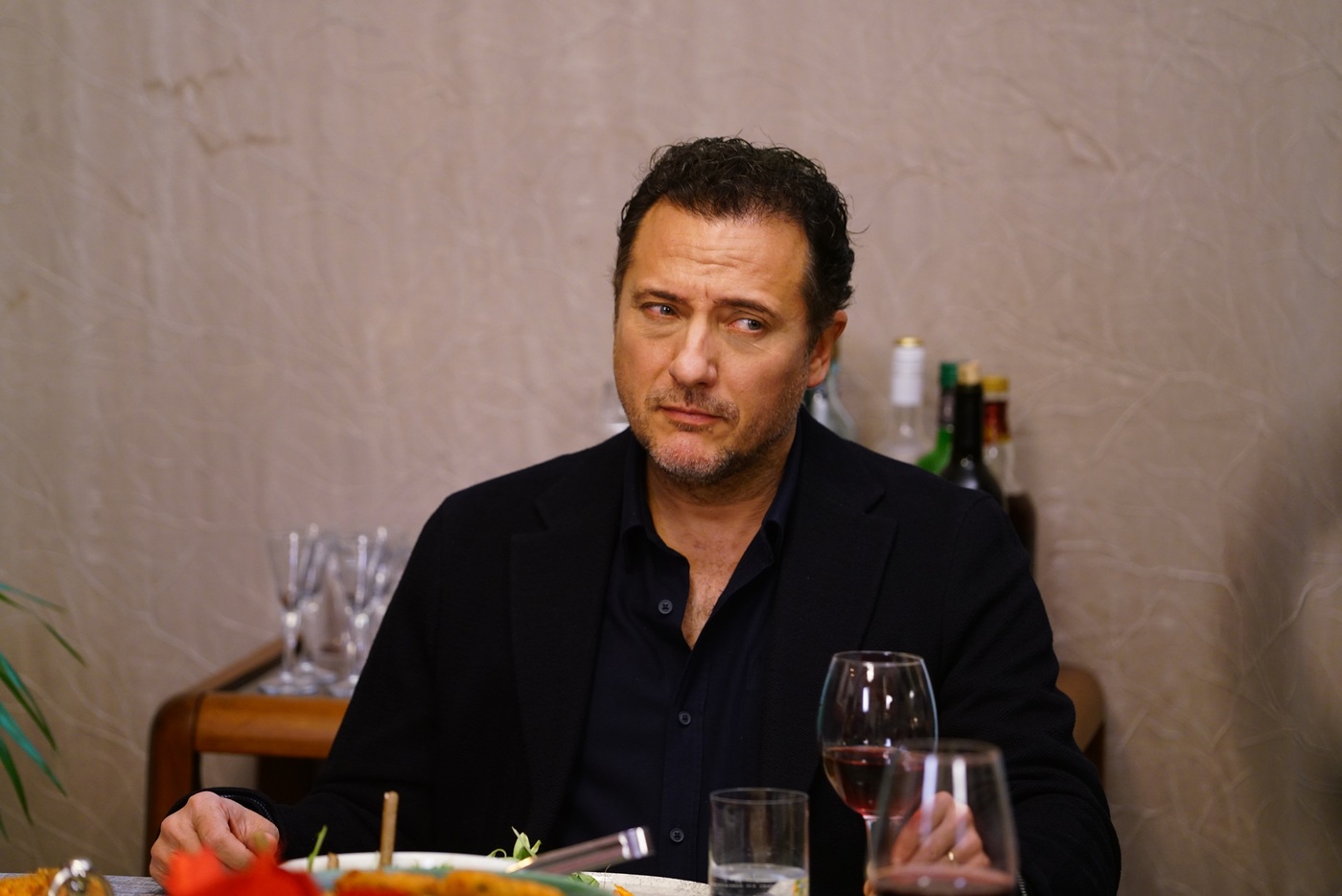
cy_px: 448
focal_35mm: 165
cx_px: 671
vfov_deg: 8.3
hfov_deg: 12.4
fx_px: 6152
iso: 1600
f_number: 4
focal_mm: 165
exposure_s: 1/20
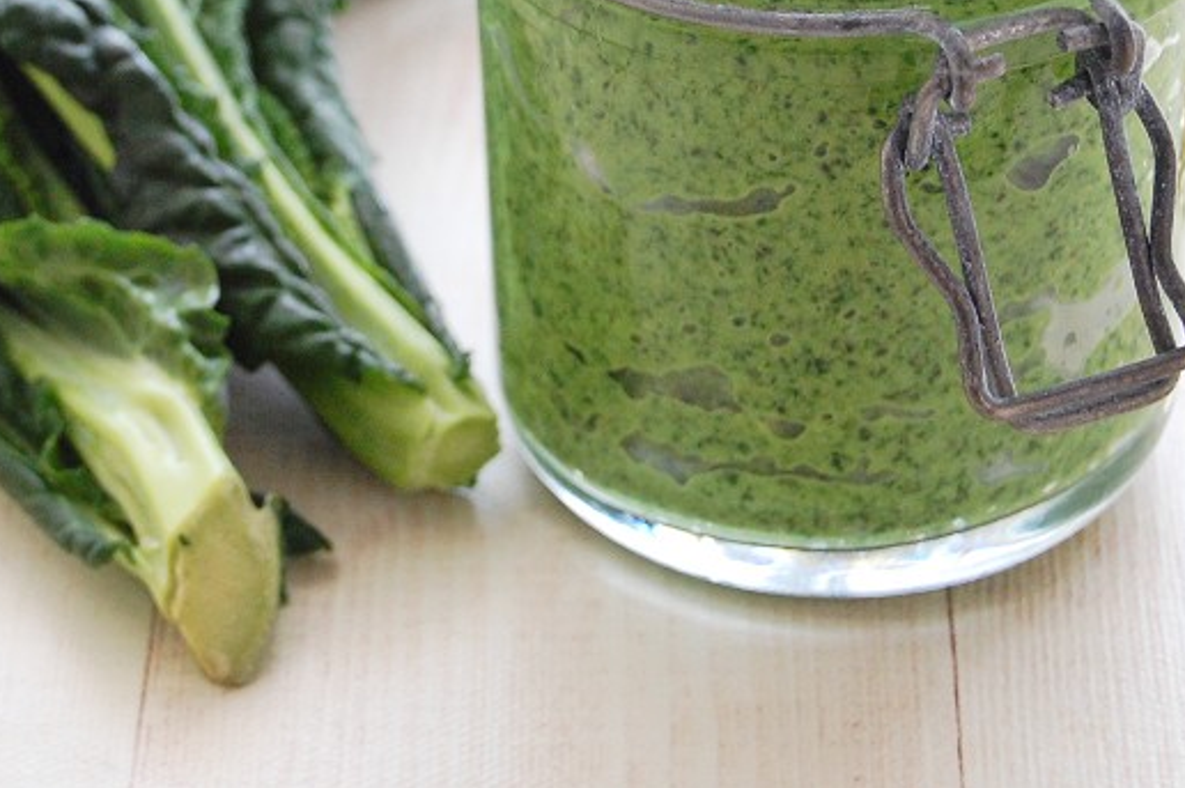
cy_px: 38
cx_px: 471
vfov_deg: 8.5
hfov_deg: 12.8
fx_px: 5261
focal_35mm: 160
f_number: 5.6
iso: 800
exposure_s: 1/50
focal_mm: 55
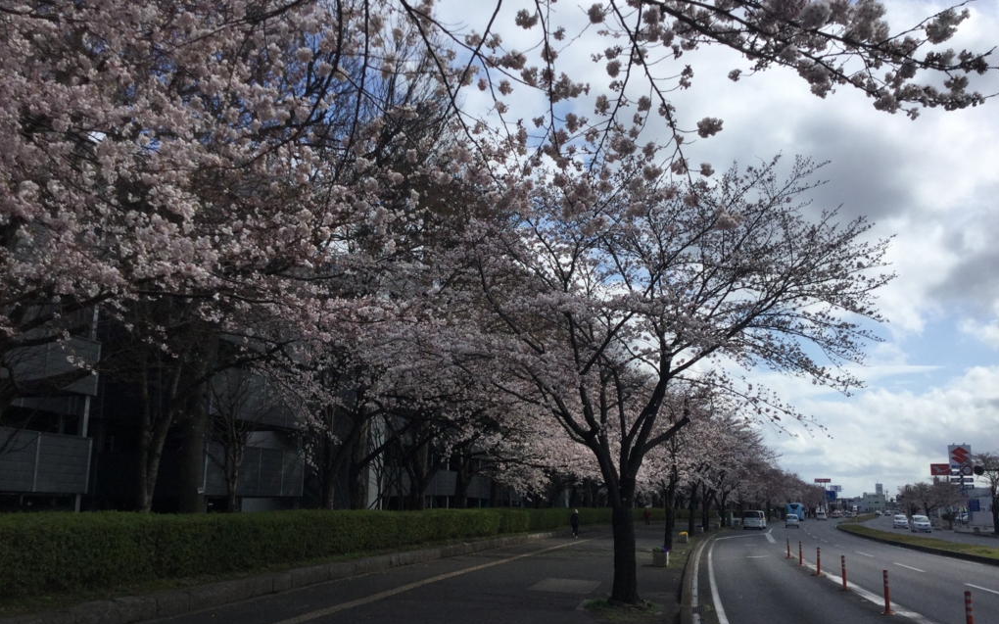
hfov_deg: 58.2
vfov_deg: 38.3
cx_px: 500
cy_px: 321
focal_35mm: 33
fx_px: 898
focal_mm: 3.3
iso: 25
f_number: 2.4
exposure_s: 1/2331
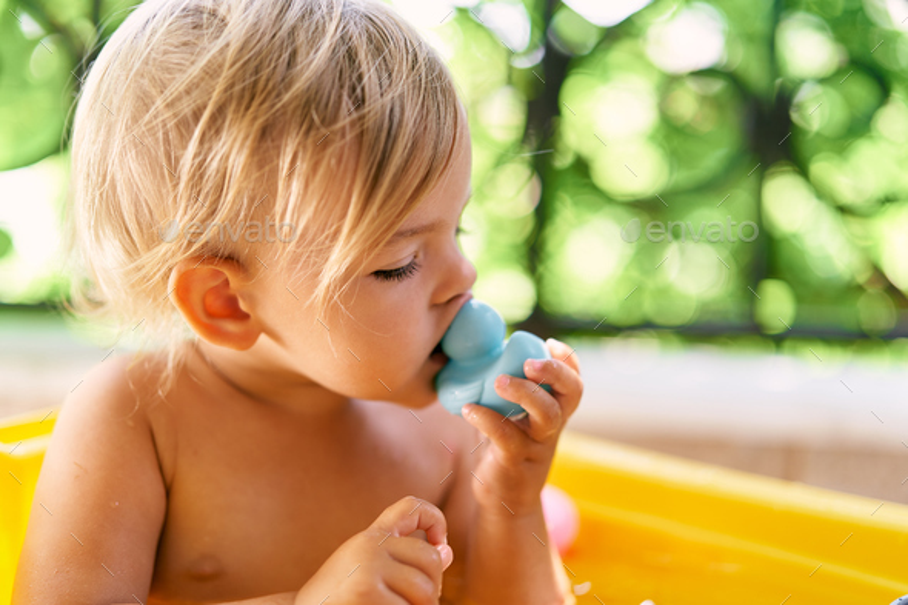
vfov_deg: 27.0
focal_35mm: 50
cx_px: 454
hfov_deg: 39.6
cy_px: 302
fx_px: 1261
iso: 100
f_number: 1.4
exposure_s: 1/320
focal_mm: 50
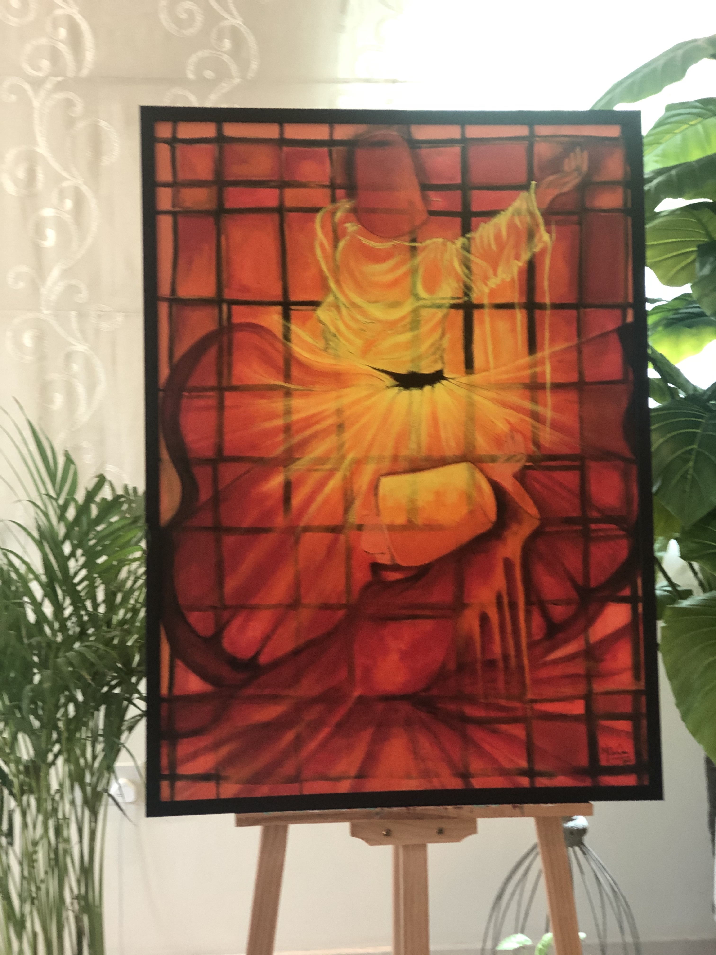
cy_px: 478
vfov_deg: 33.8
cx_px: 358
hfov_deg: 25.7
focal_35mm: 57
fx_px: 1572
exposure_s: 1/33
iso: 200
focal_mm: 6.6
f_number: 2.8
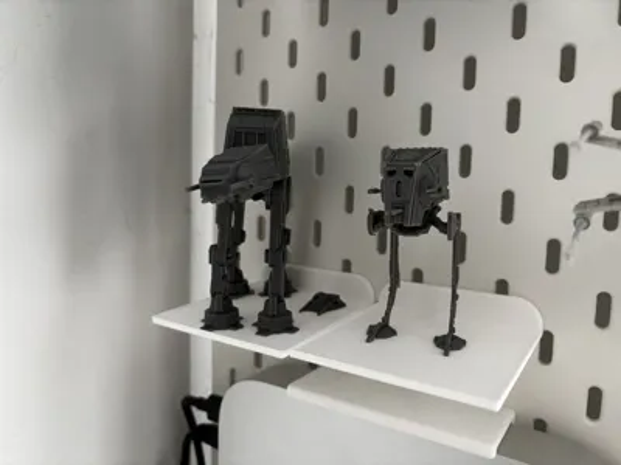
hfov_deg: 67.3
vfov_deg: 53.1
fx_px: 466
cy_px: 232
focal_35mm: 26
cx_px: 310
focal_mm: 5.96
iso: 250
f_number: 1.6
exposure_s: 1/60
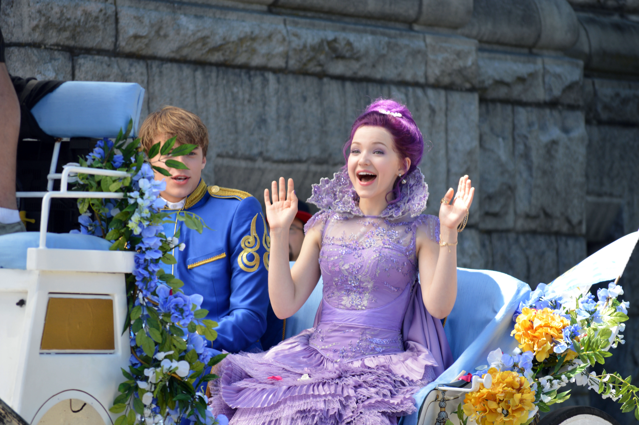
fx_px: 3990
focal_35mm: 225
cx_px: 320
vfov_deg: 6.1
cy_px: 212
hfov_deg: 9.2
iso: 100
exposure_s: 1/125
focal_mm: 150
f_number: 5
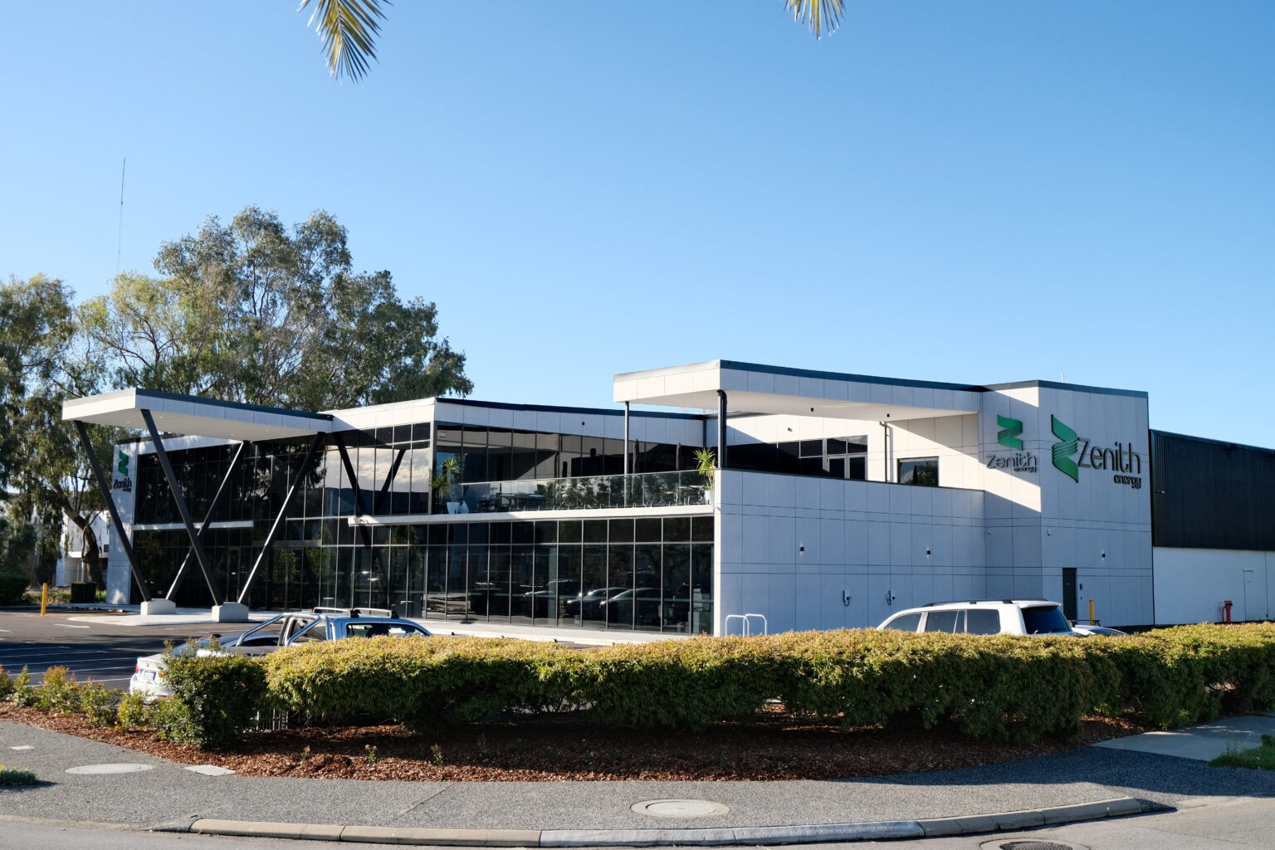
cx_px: 638
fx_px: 1417
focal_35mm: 40
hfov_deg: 48.5
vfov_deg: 33.4
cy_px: 425
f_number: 5.6
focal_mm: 26.4
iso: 320
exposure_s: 1/500
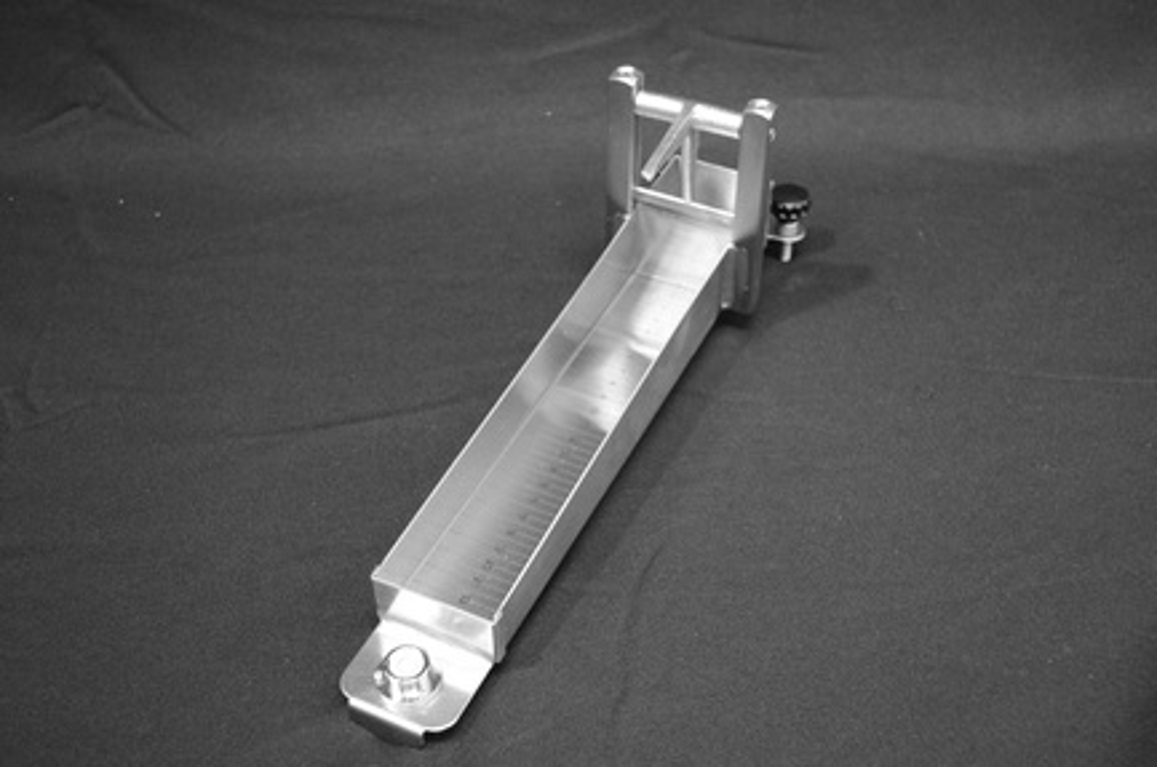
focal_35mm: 48
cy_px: 384
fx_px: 1540
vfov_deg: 28.0
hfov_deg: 41.2
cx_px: 578
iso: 1600
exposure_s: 1/30
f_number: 4.8
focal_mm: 32
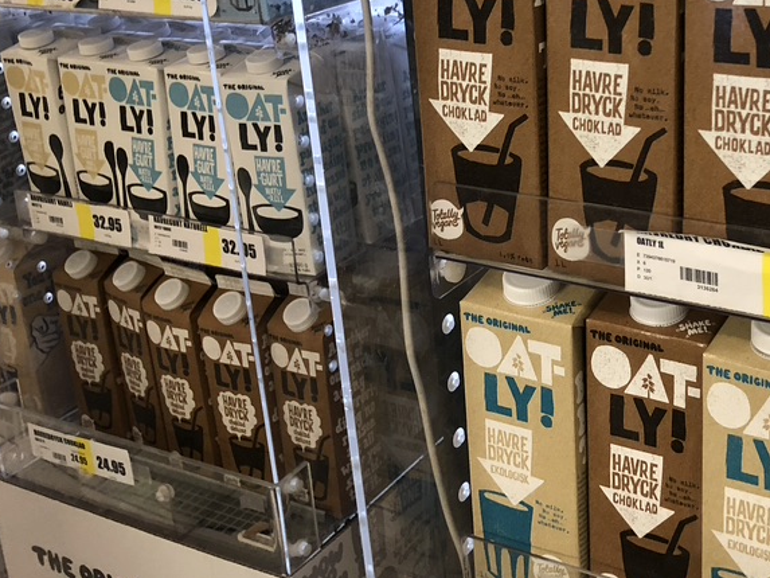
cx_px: 625
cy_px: 124
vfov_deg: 28.6
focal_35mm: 50
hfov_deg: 36.8
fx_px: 1112
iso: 100
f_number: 1.8
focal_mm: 3.99
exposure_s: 1/17
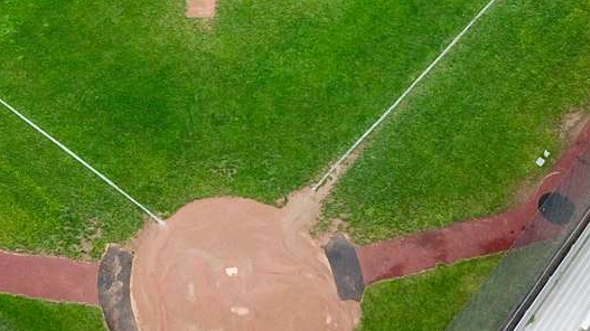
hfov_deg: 24.6
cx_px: 185
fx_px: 1345
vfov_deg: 12.9
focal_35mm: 86
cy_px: -235
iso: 100
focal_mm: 4.73
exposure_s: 1/518
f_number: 2.2
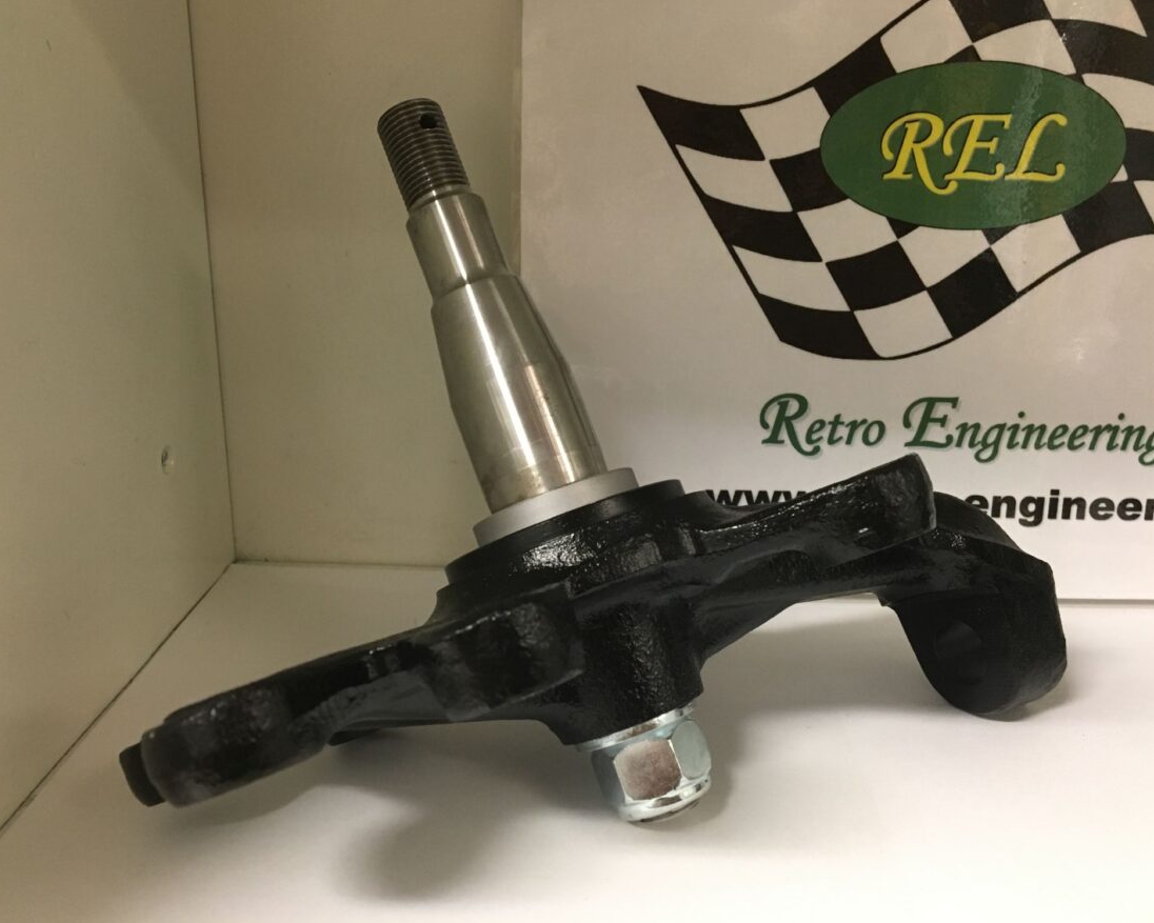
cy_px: 458
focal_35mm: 31
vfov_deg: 47.1
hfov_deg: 57.2
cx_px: 558
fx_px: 1059
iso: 160
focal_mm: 4.15
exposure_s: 1/33
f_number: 2.2
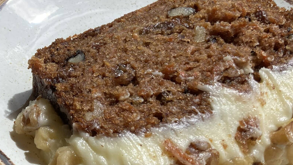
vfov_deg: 15.7
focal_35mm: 77
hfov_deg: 26.7
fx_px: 598
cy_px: 54
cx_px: 34
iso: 20
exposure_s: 1/1389
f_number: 1.8
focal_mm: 3.99
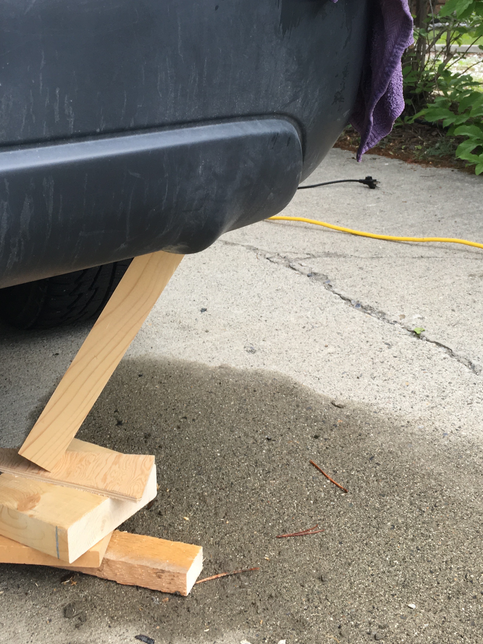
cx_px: 208
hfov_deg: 31.5
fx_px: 856
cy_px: 219
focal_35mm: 46
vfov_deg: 40.8
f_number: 2.2
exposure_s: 1/120
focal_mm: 4.15
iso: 32
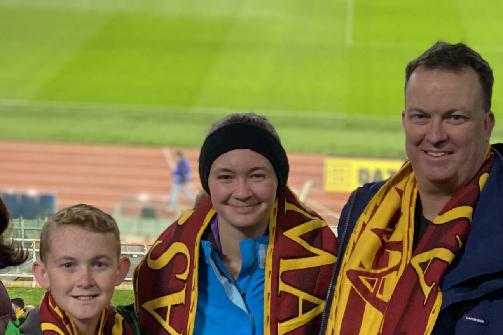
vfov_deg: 12.8
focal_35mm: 107
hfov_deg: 19.1
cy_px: 163
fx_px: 1495
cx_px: 231
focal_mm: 6
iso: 125
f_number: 2
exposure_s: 1/122
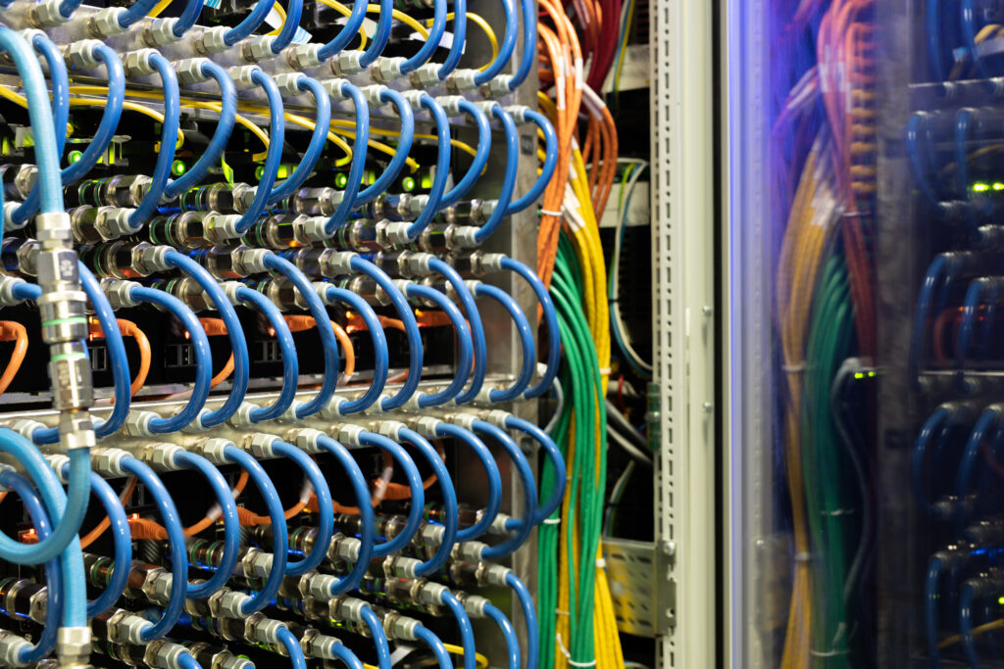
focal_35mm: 50
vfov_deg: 27.0
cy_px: 334
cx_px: 502
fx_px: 1395
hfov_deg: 39.6
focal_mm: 50
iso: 250
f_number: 7.1
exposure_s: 1.3
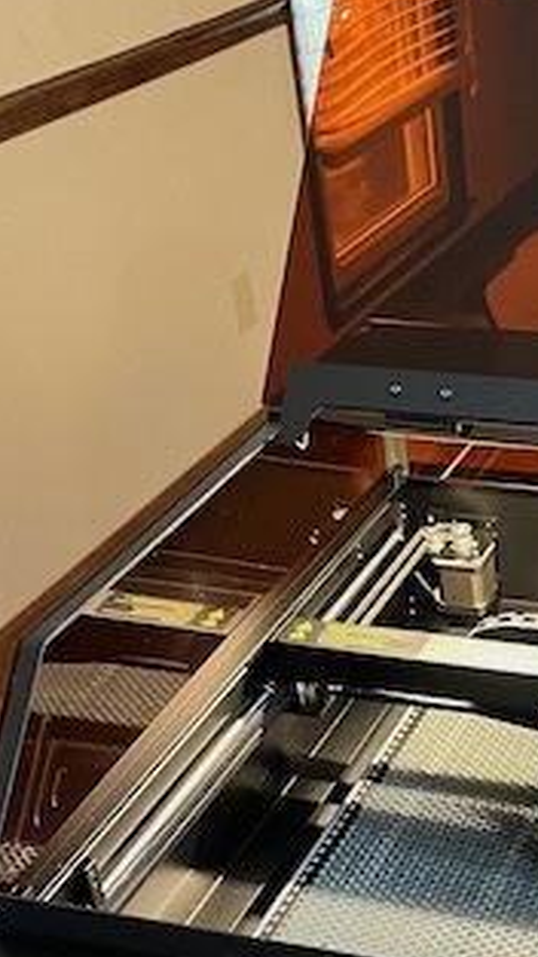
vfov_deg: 35.1
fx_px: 1471
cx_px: 581
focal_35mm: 58
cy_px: 740
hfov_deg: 19.9
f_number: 1.6
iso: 500
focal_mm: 5.1
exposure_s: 1/40
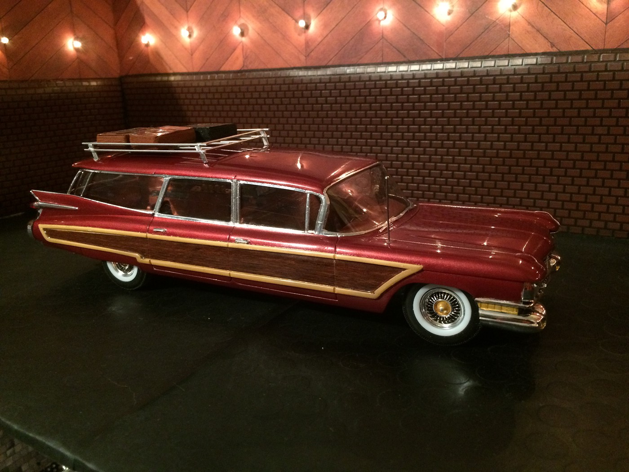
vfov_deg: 48.2
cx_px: 314
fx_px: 527
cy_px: 236
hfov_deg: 61.7
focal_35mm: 29
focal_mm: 4.15
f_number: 2.2
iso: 320
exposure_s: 1/15
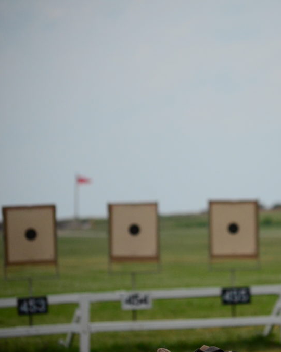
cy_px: 176
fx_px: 2570
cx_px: 240
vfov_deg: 7.8
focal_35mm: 247
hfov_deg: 6.2
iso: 1250
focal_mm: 116
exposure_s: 1/2000
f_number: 4.8
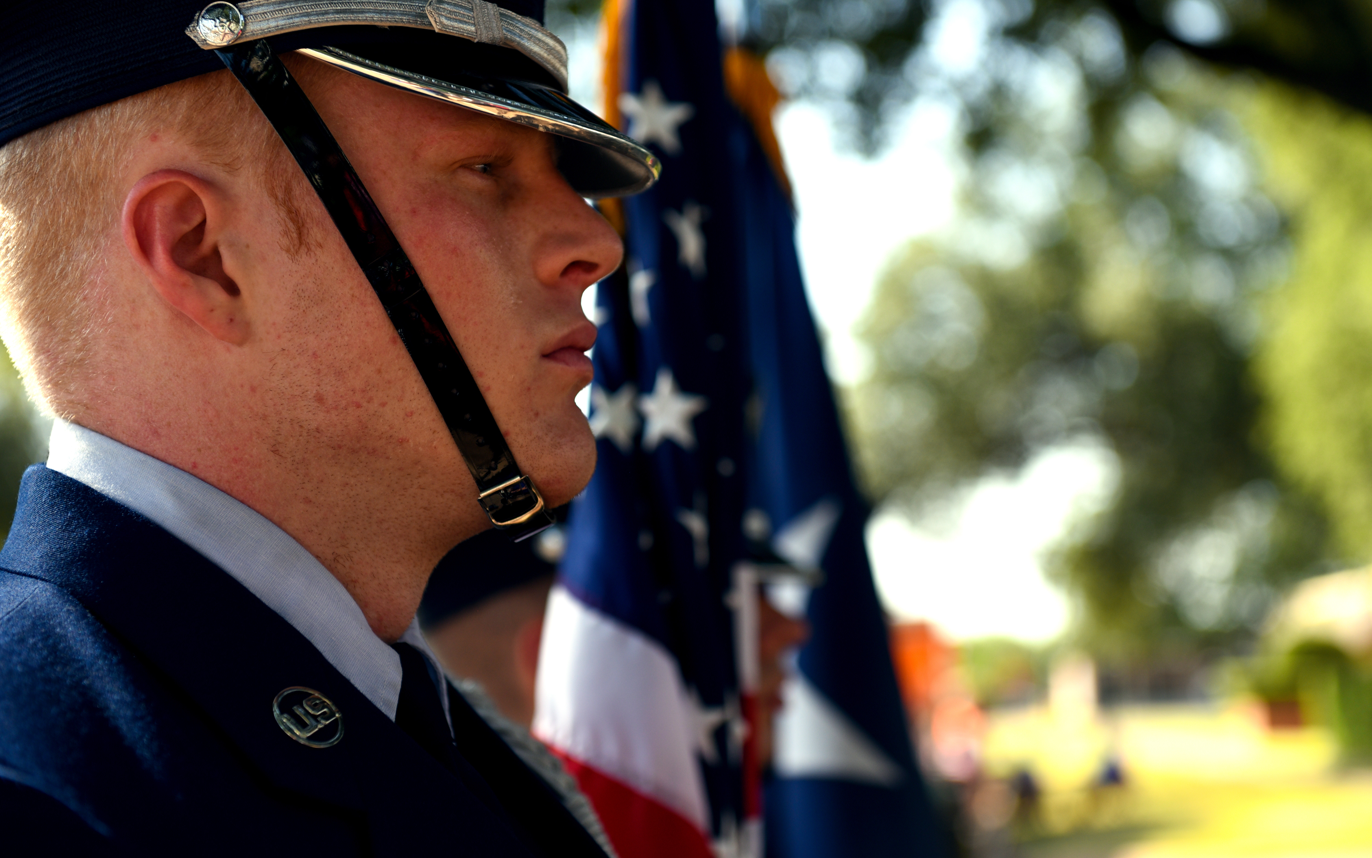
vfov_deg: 20.3
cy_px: 408
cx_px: 688
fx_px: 2393
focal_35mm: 64
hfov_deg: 32.0
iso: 280
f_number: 3.5
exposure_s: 1/1250
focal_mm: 62
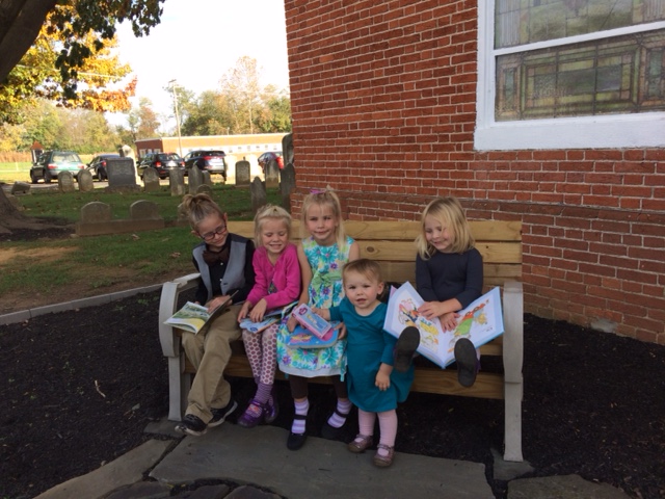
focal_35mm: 29
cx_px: 332
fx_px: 557
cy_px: 250
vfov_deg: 48.2
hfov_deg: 61.7
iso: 32
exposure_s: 1/604
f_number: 2.2
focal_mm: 4.15
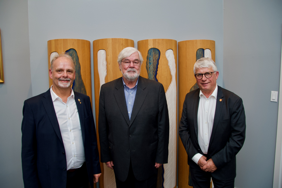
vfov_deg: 47.9
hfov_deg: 67.4
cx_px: 141
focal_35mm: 27
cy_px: 94
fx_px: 211
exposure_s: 1/80
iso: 640
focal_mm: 18
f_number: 3.5
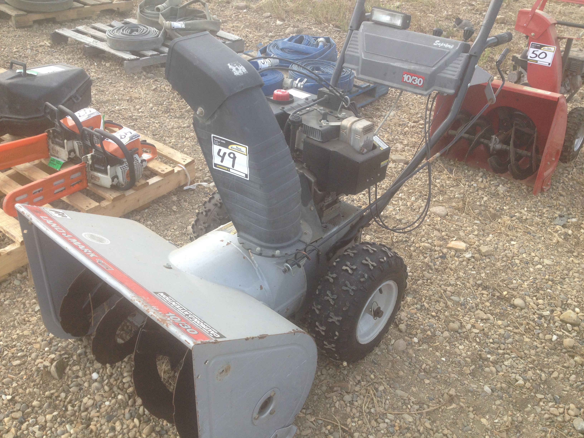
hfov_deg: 52.6
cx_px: 292
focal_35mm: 35
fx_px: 590
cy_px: 219
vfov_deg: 40.7
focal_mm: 4.28
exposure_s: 1/386
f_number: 2.4
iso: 50
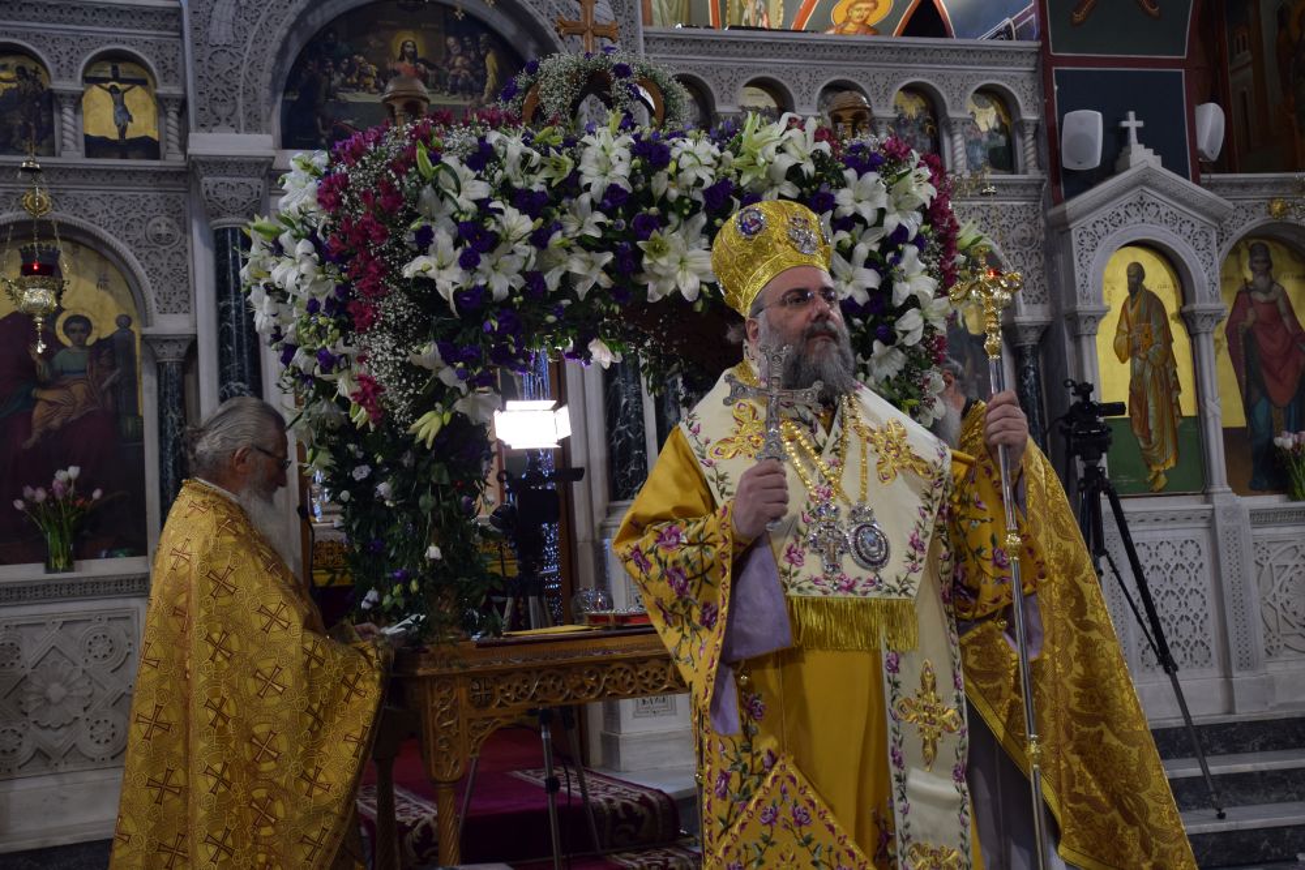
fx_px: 1740
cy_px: 435
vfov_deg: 28.1
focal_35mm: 48
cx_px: 652
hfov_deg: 41.1
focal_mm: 32
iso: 560
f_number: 4
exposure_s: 1/60
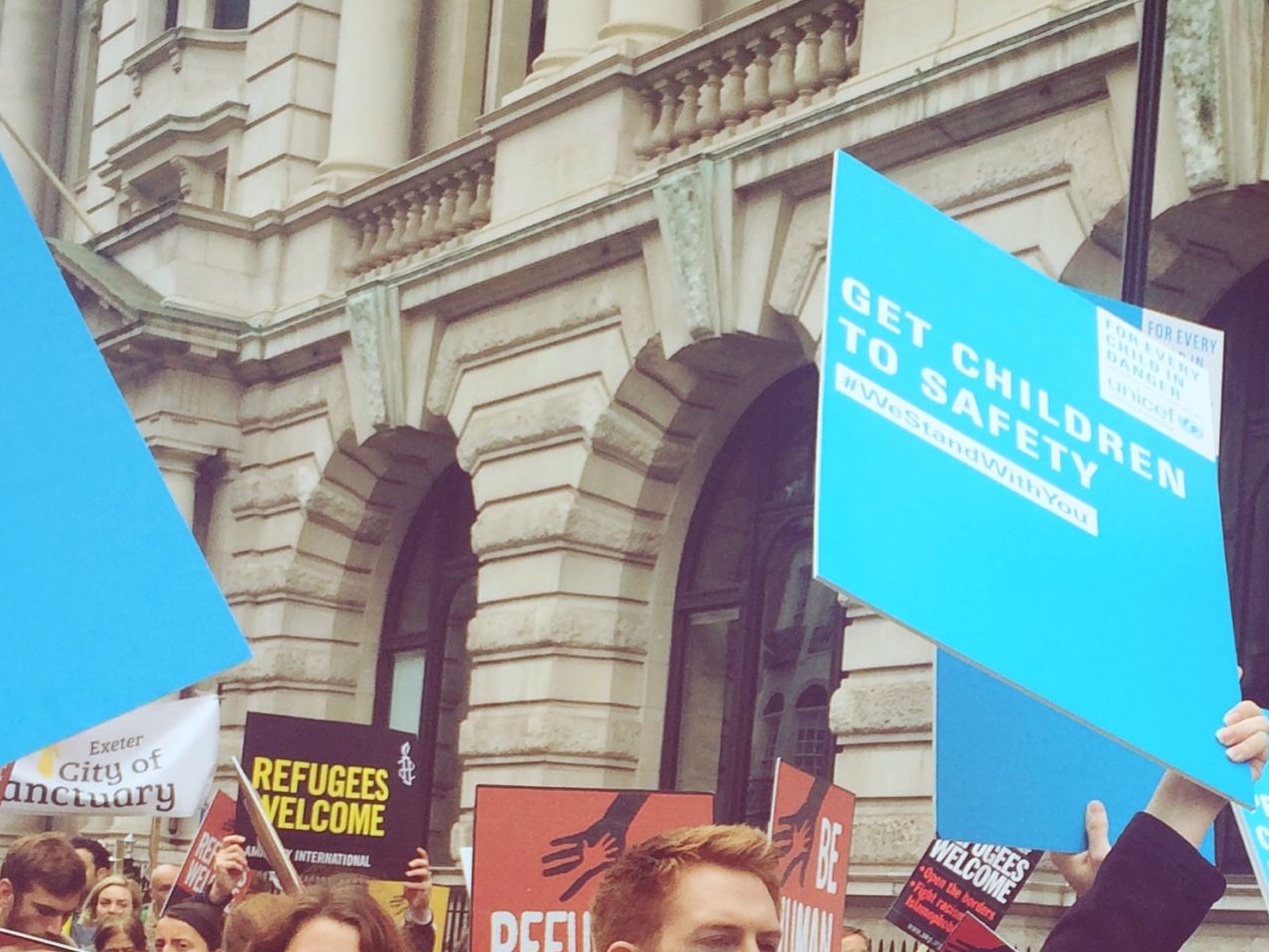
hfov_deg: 30.1
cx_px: 822
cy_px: 968
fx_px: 2346
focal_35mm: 64
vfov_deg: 22.0
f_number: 2.2
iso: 32
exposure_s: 1/252
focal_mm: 4.15
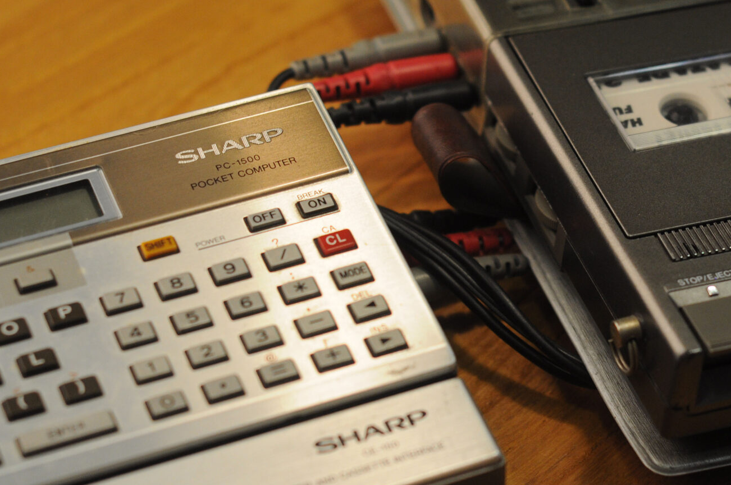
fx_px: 2392
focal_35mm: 118
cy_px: 193
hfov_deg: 17.3
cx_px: 526
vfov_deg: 11.6
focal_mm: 50
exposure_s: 1/125
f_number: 3.5
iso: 640
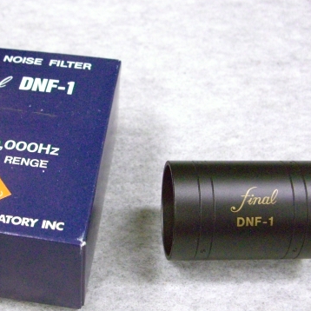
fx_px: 610
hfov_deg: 28.3
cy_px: 190
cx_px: 86
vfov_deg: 28.5
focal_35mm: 60
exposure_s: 1/60
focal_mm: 7.9
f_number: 2.8
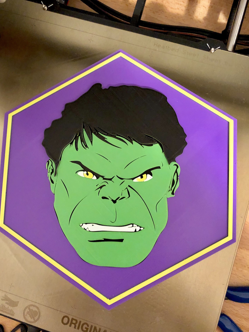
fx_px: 288
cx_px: 118
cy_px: 156
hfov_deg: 46.8
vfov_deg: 59.9
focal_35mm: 30
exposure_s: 1/5
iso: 100
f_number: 1.8
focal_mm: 4
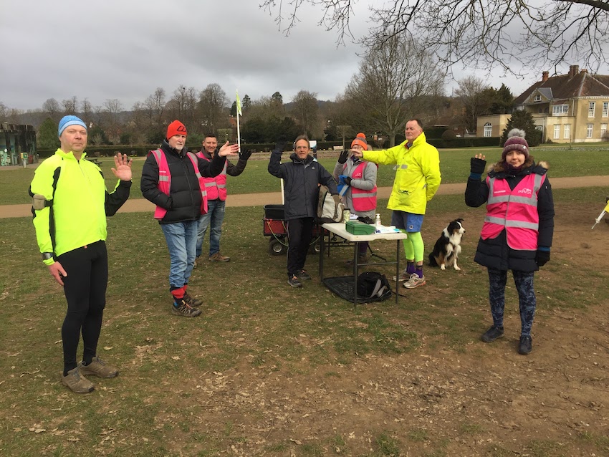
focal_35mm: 29
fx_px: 510
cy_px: 228
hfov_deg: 61.6
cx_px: 304
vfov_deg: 48.2
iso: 32
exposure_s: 1/449
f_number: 2.2
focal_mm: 4.15
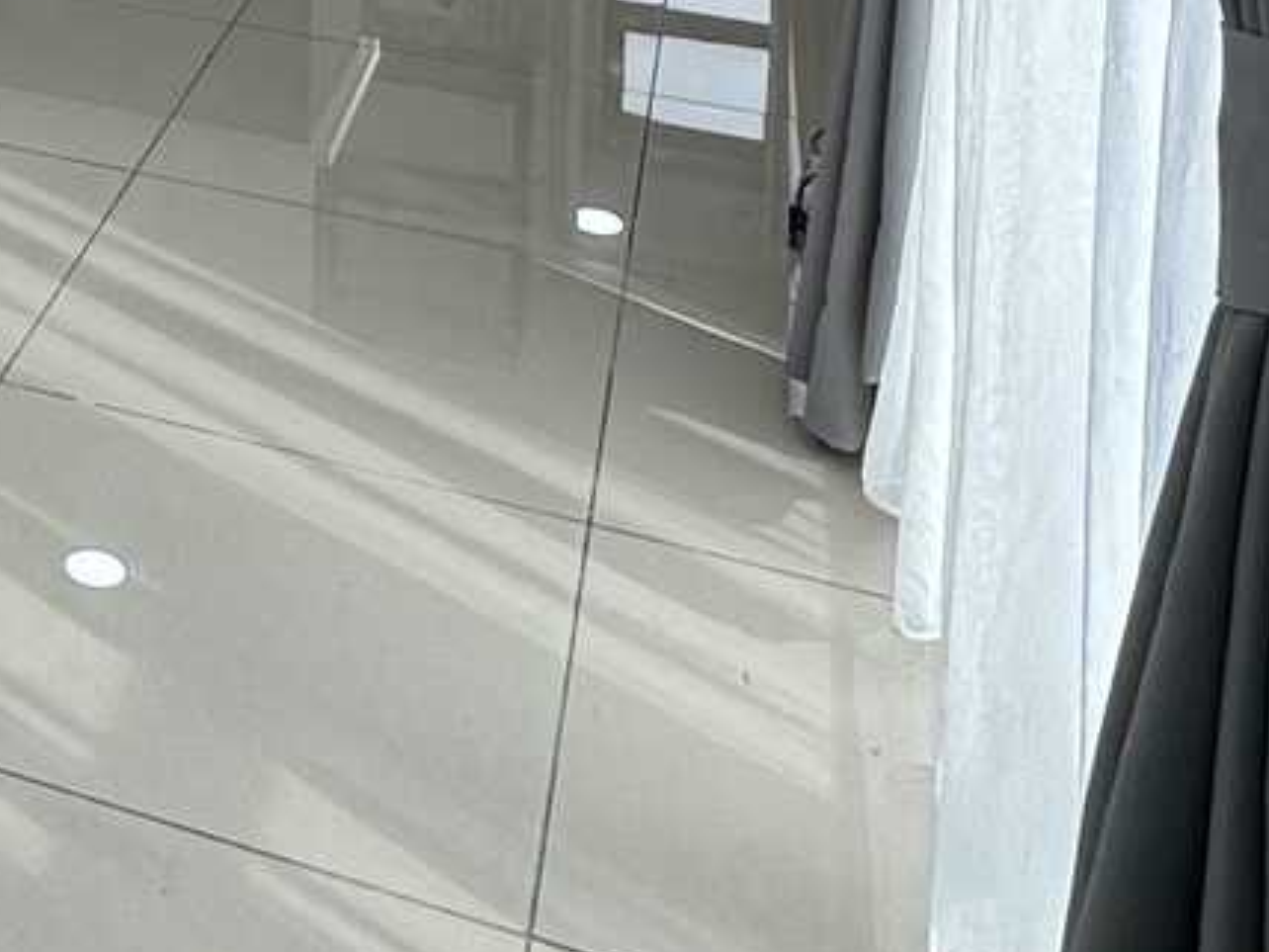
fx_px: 2420
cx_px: -332
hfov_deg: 25.7
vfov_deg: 17.9
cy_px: -750
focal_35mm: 66
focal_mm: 2.22
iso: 50
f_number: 2.2
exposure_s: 1/99
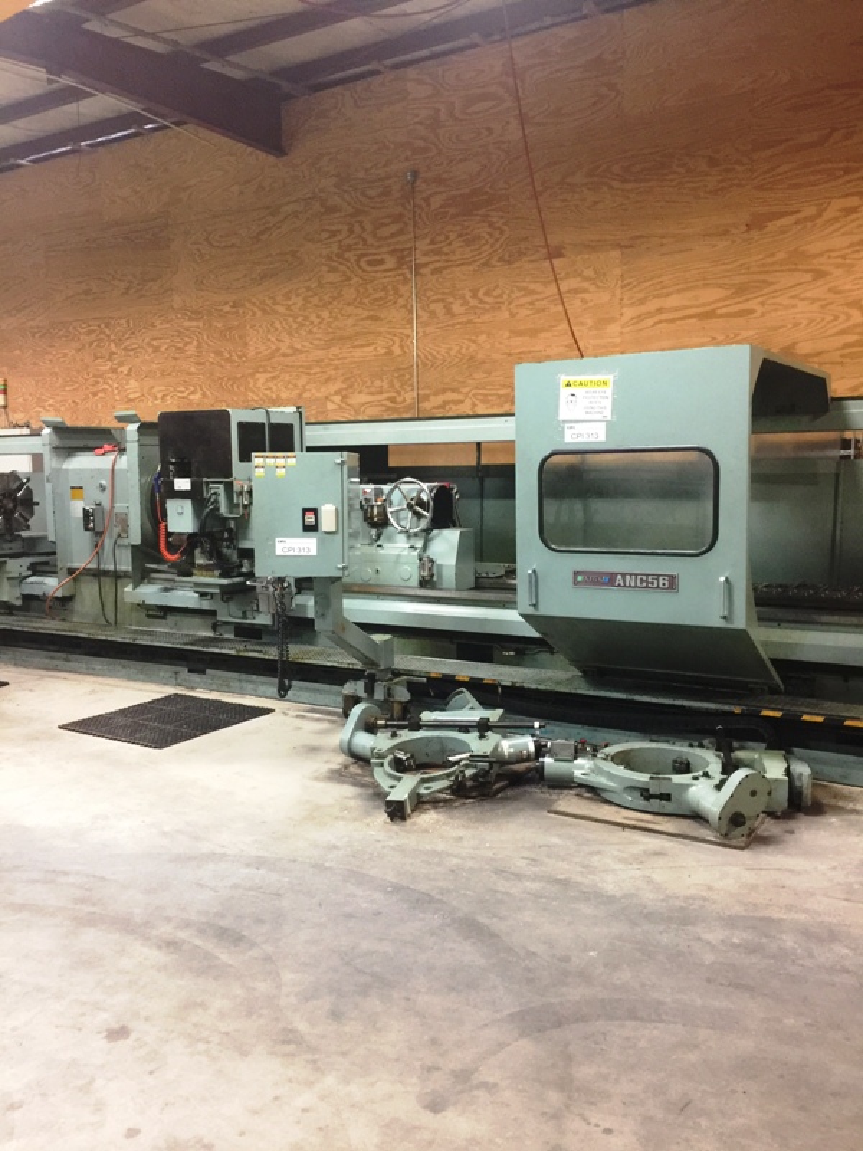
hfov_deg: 48.2
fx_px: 964
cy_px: 576
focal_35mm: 29
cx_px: 432
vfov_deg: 61.7
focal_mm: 4.15
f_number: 2.2
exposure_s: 1/15
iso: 125
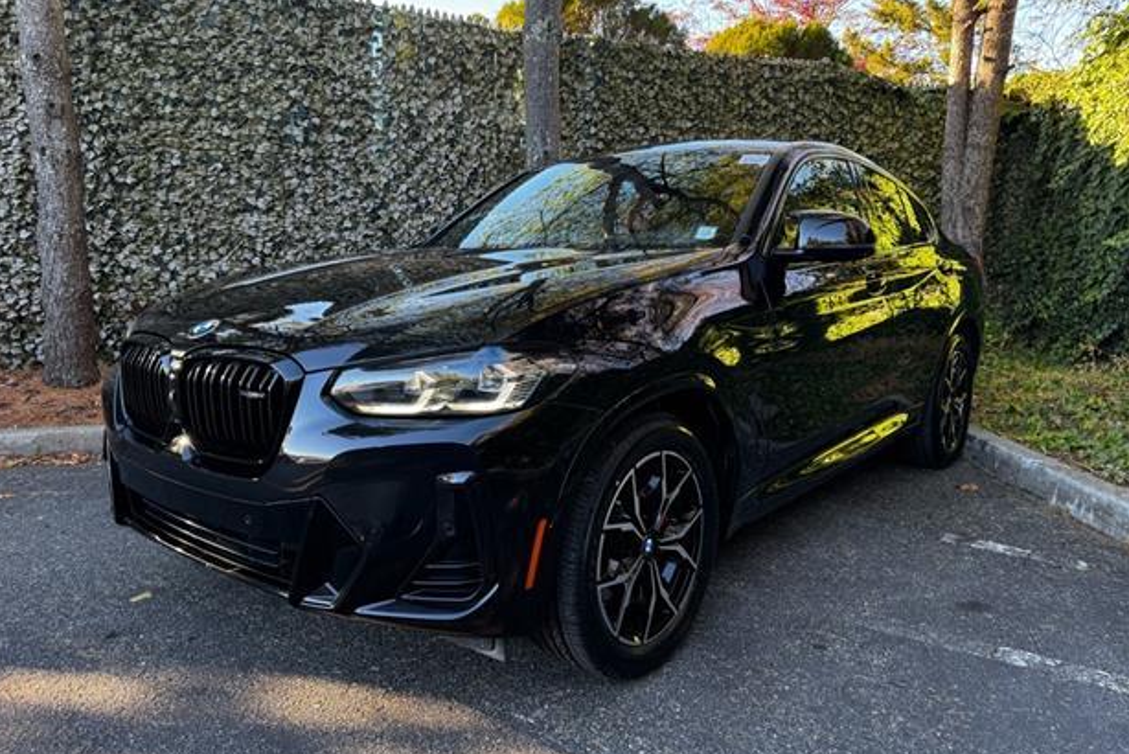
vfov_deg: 49.6
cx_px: 542
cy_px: 381
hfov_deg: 69.3
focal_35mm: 26
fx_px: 816
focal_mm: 6.76
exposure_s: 1/121
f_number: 1.78
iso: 100
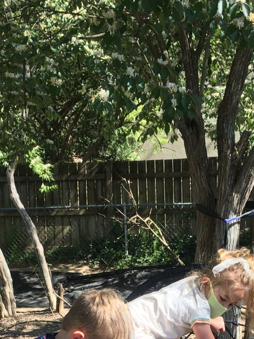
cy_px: 406
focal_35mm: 81
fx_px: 793
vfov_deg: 22.3
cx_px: 119
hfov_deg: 18.2
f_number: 2.2
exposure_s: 1/301
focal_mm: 4.15
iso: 25
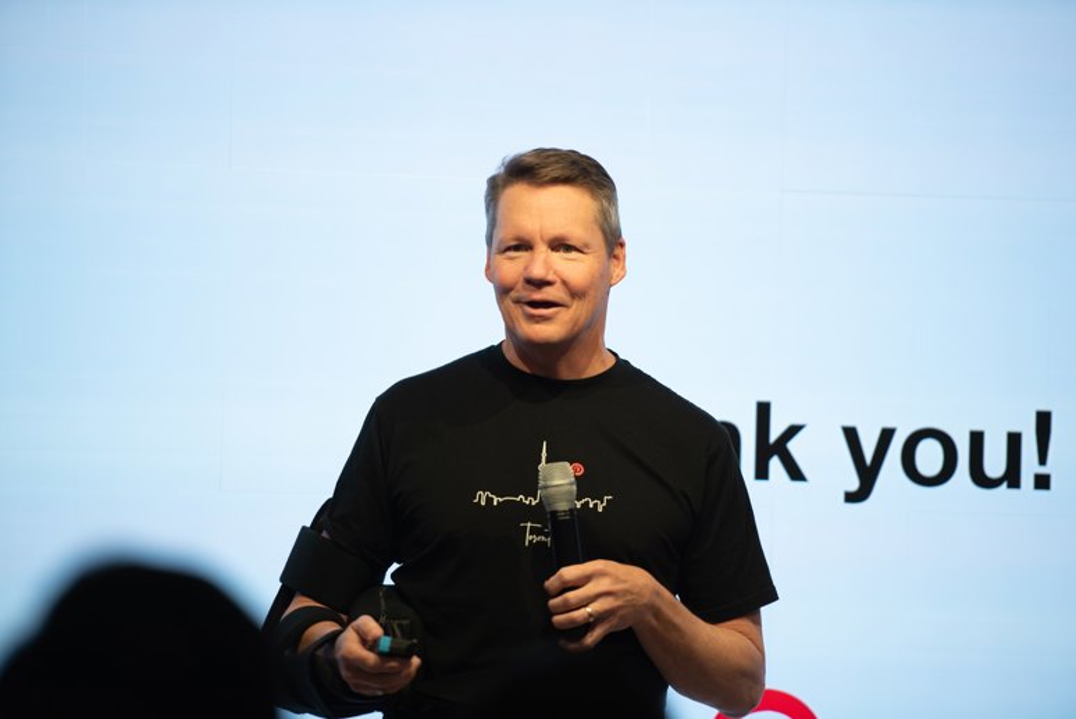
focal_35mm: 200
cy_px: 360
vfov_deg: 6.9
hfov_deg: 10.3
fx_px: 5981
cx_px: 538
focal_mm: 200
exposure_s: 1/250
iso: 220
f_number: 2.8
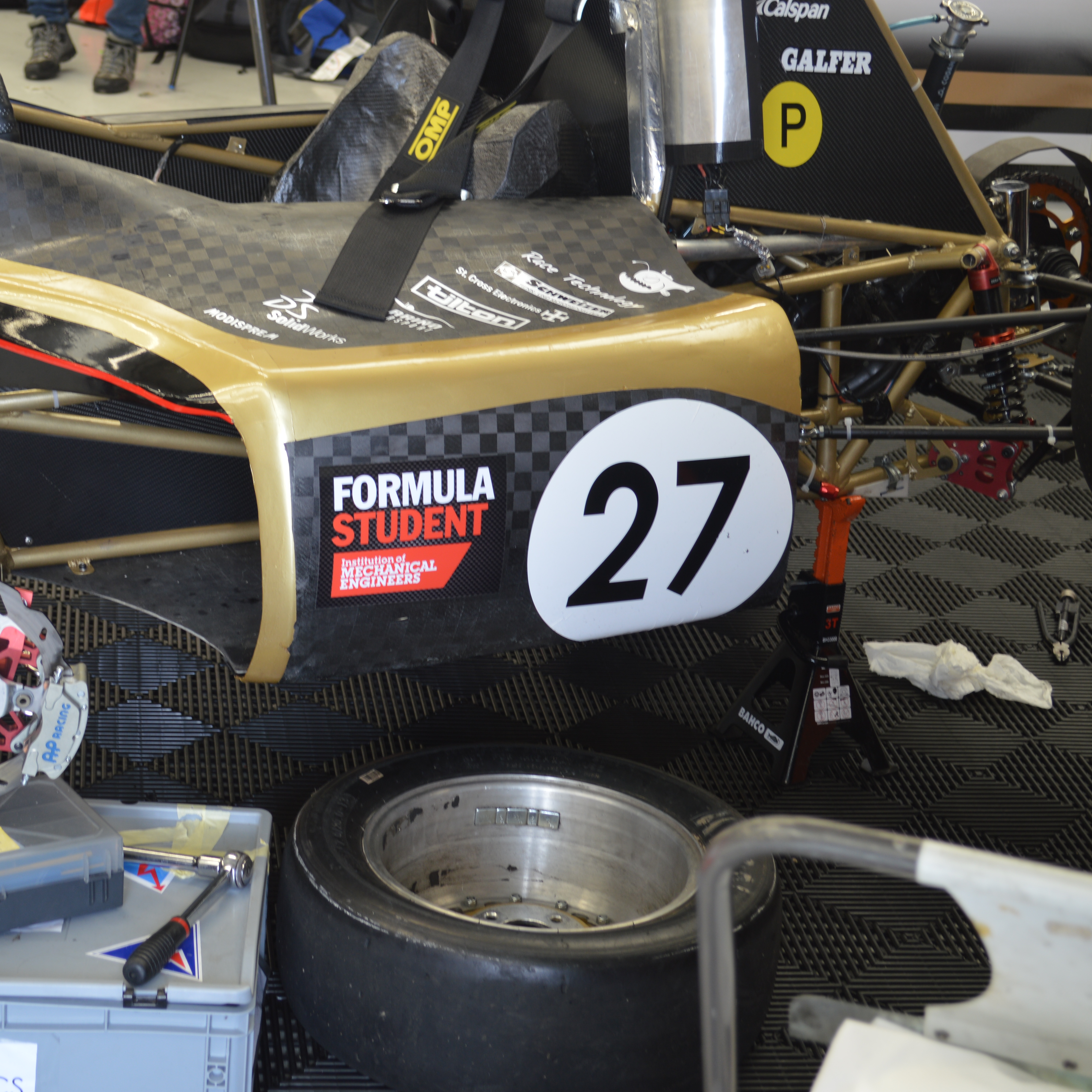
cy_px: 546
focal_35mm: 69
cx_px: 441
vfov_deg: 25.0
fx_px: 2463
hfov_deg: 25.0
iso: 100
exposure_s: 1/8
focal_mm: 36
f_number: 5
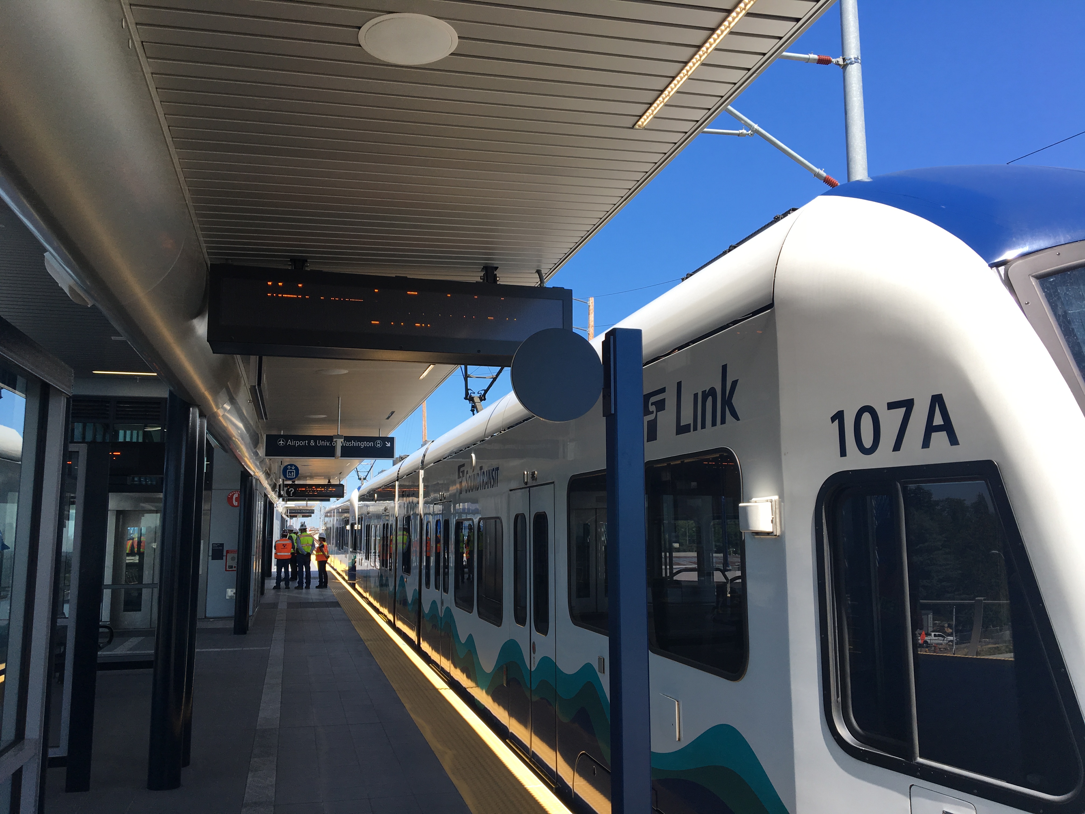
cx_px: 542
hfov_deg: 61.7
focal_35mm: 29
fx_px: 909
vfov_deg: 48.2
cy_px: 407
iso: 25
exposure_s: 1/761
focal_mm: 4.15
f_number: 2.2
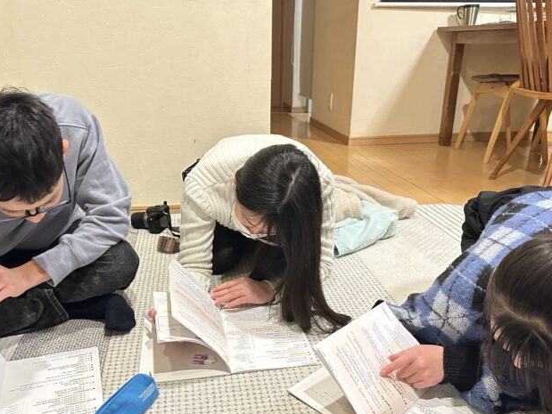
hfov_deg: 58.2
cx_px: 252
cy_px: 238
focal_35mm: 31
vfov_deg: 45.4
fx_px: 495
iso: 800
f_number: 1.78
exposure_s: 1/59
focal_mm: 6.86
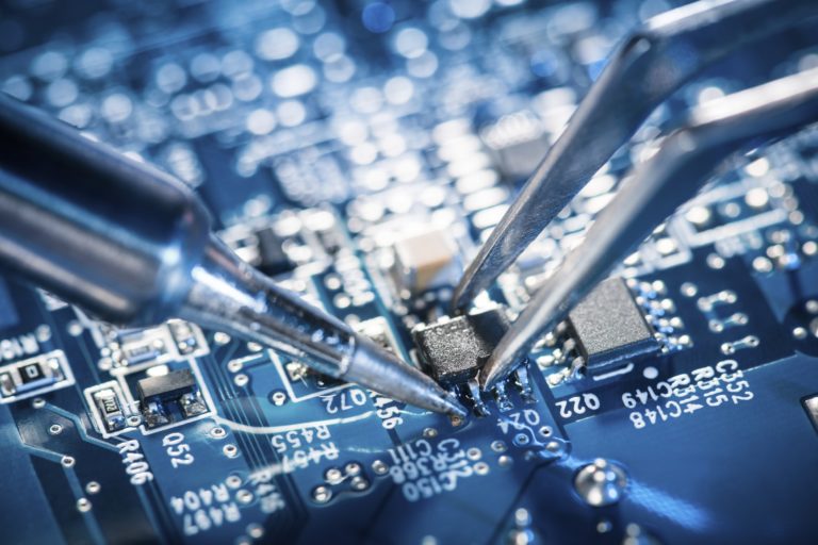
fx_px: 2386
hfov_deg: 19.5
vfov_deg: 13.0
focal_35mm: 105
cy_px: 272
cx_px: 409
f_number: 9
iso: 160
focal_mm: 105
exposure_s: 1/200
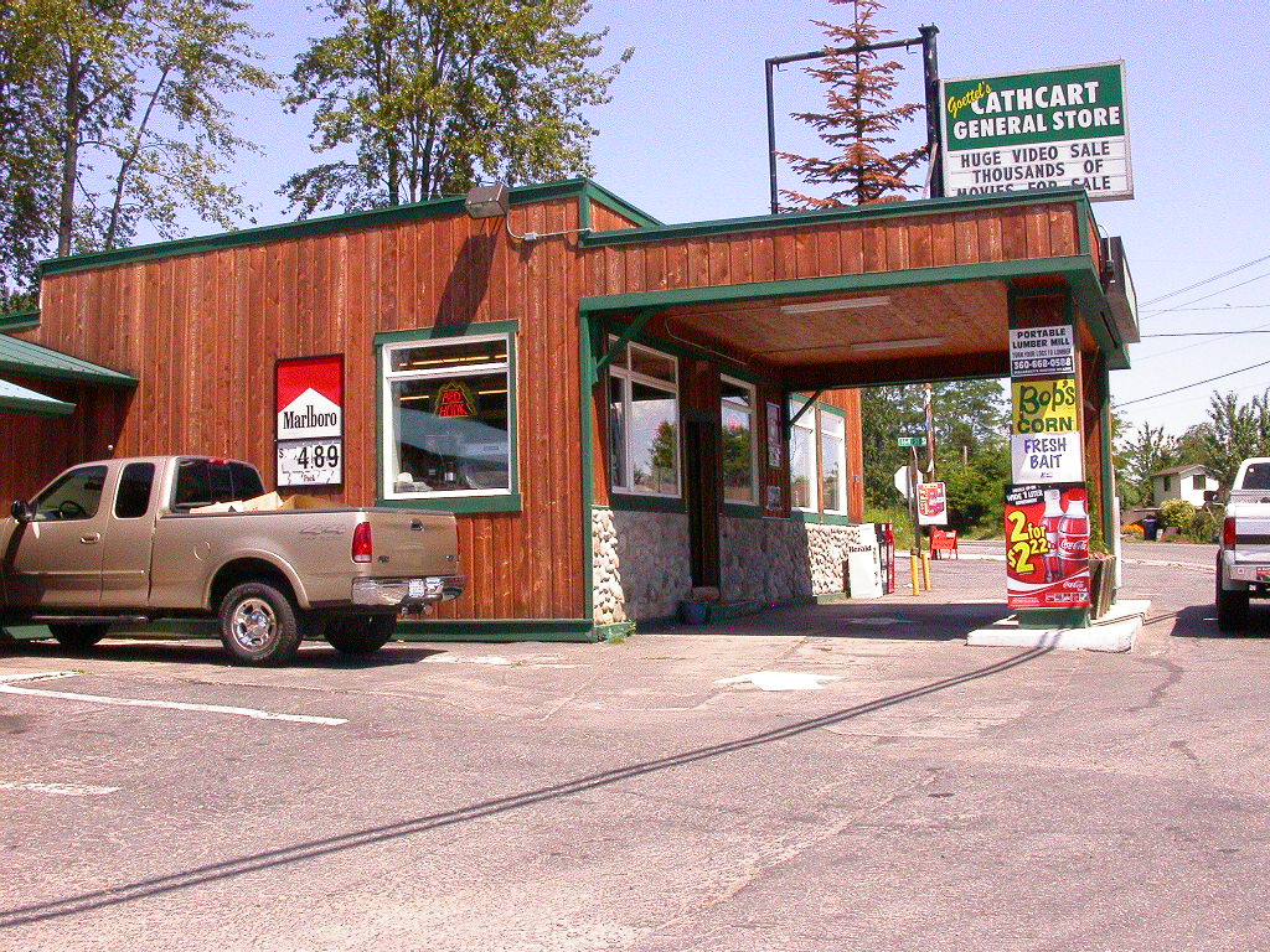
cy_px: 476
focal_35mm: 38
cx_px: 635
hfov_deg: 49.0
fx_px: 1394
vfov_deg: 37.7
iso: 800
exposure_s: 1/1754
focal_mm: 7.85
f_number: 7.5
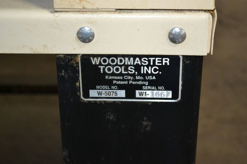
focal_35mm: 82
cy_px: 82
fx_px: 566
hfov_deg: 24.6
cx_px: 124
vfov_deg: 16.5
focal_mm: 55
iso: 1100
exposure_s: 1/60
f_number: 5.6
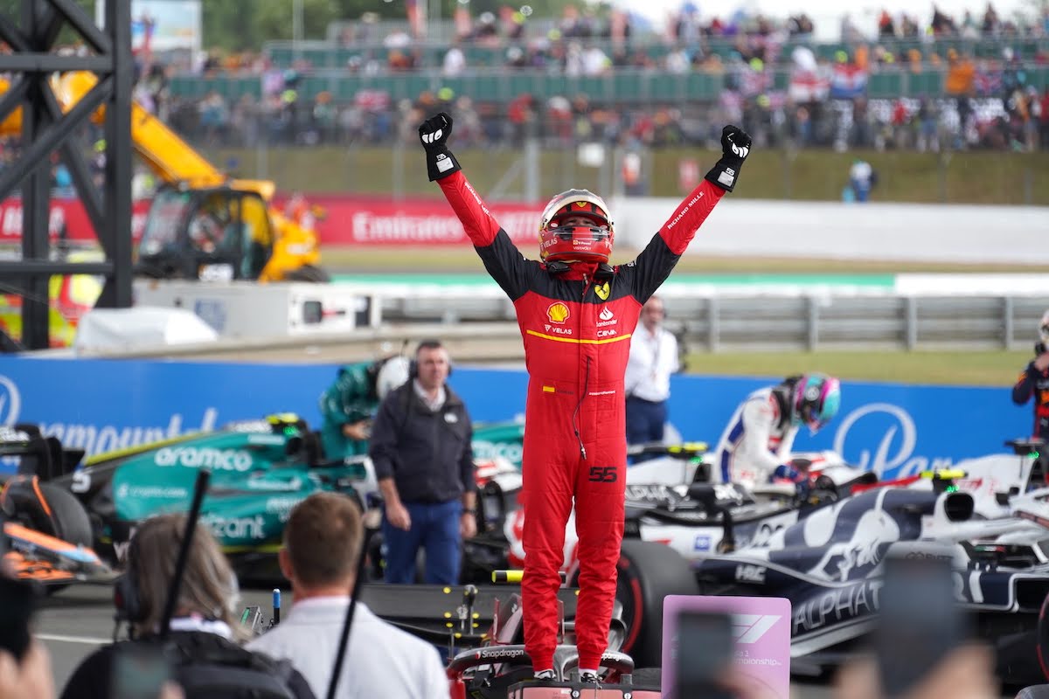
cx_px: 524
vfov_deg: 4.6
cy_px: 350
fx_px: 8741
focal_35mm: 300
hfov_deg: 6.9
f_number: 5.6
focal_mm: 300
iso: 250
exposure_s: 1/320
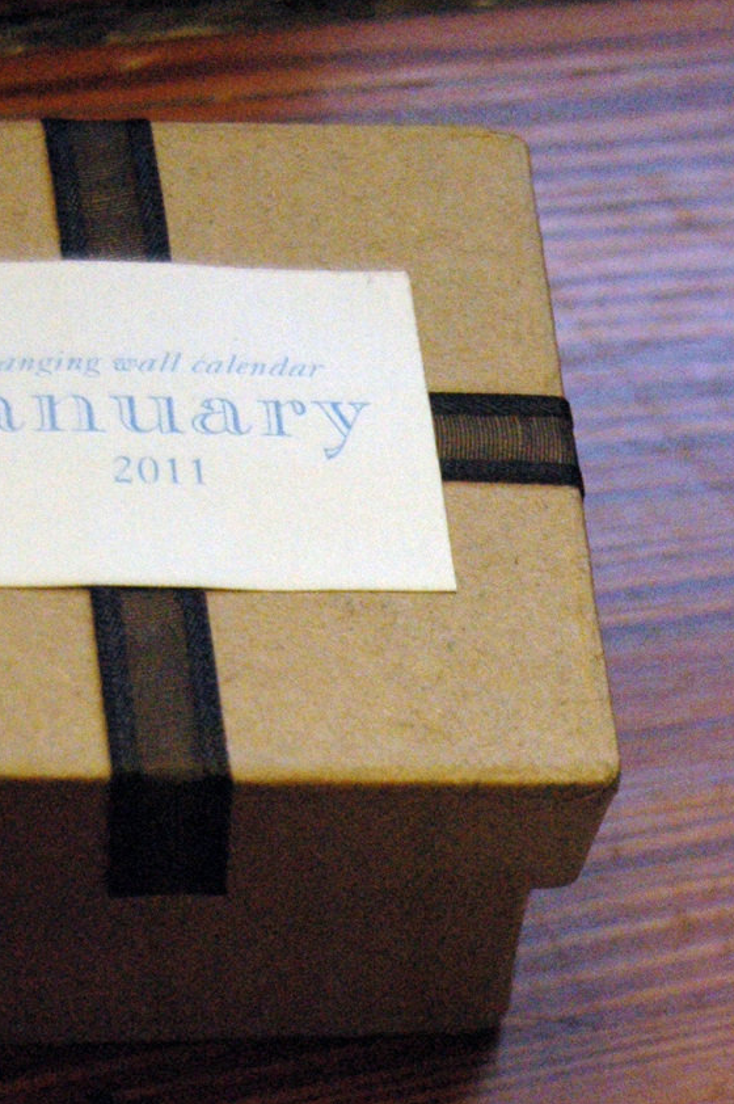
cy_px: 1281
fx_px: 4020
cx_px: 839
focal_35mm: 131
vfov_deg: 15.1
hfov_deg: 10.3
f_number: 4.8
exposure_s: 1/250
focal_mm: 35
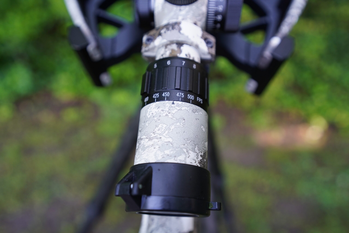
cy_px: 116
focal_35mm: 27
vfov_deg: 47.9
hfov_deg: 67.4
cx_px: 174
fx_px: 262
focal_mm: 27
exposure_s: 1/125
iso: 500
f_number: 3.5
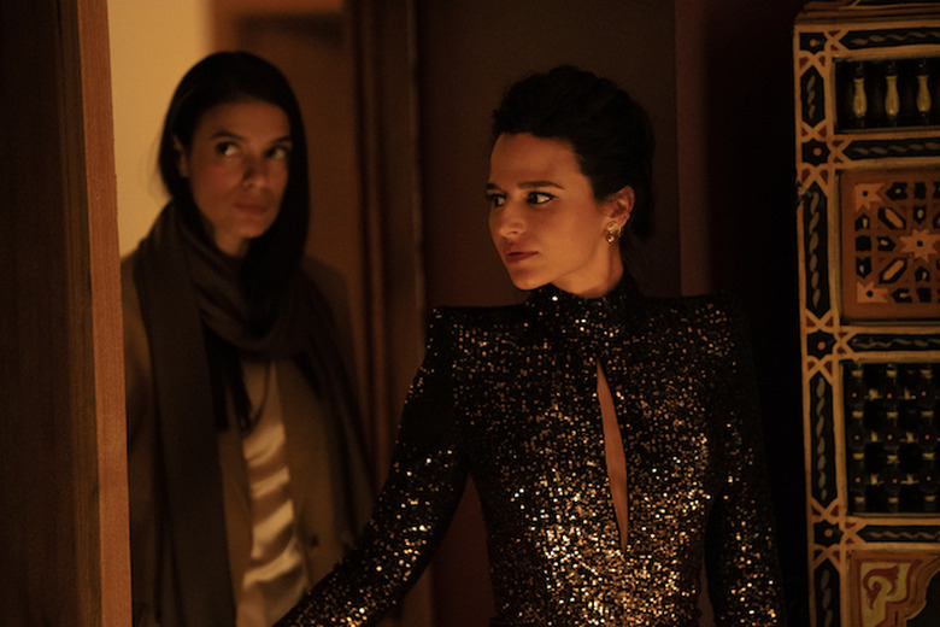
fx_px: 3316
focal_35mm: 127
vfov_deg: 10.8
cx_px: 470
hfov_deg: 16.1
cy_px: 314
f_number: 1.4
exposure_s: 1/200
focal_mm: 85
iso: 4000
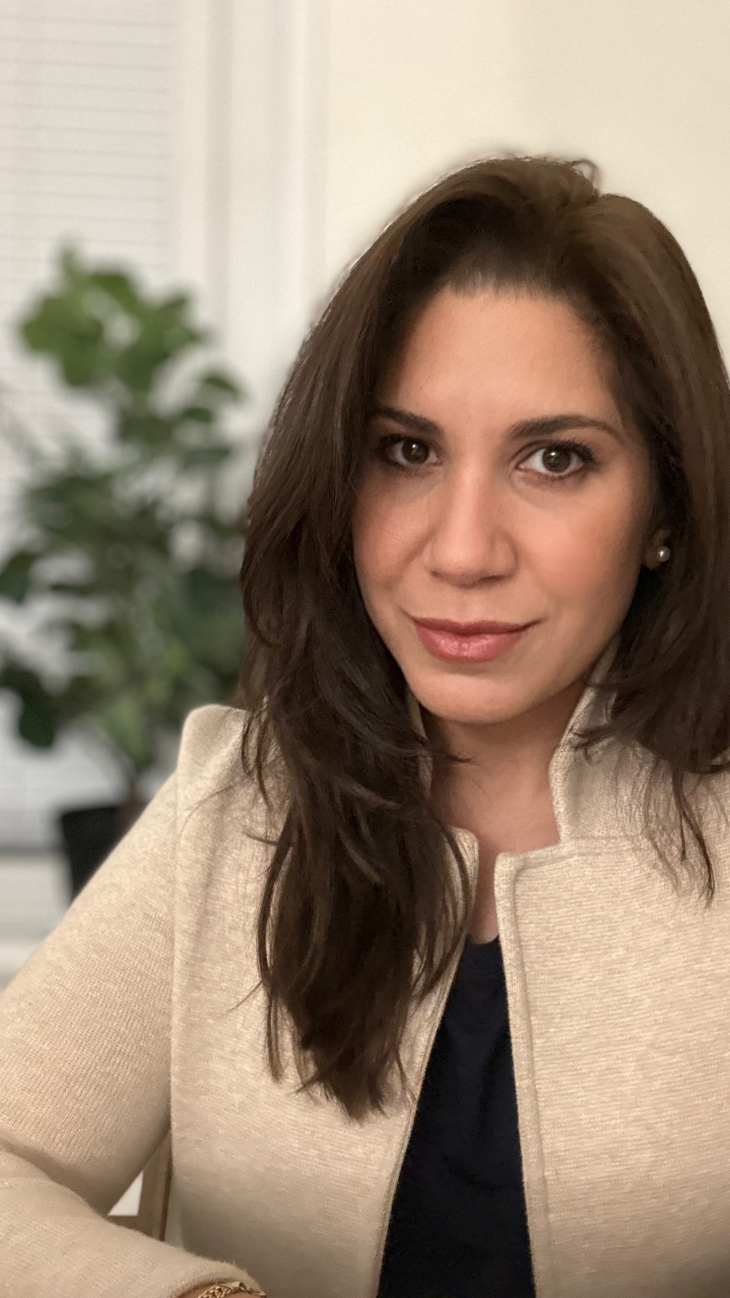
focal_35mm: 33
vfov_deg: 59.5
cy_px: 650
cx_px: 387
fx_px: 1136
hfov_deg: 35.6
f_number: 1.9
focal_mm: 2.69
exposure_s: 1/30
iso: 500
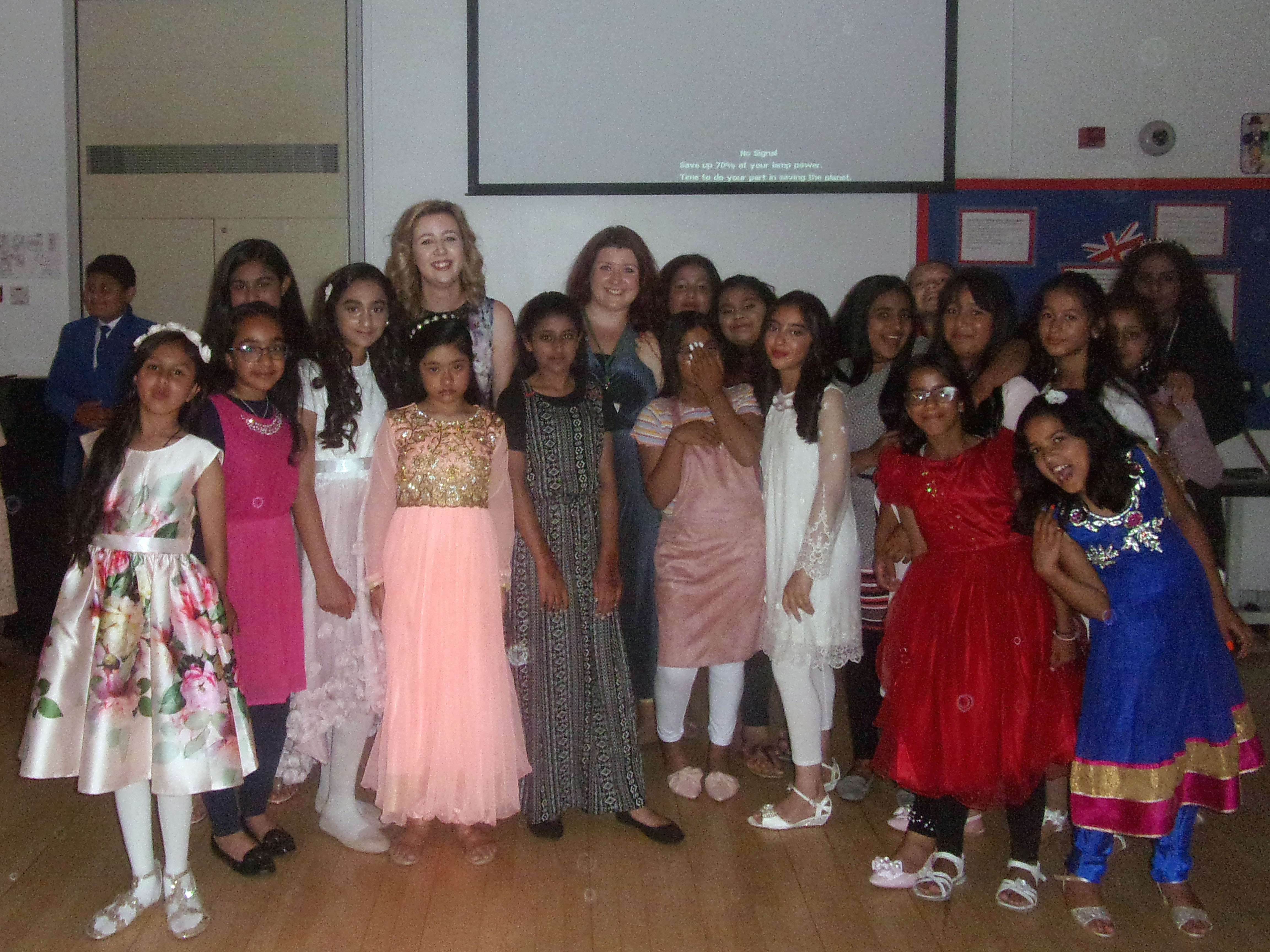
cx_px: 635
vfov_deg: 56.8
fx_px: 881
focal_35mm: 24
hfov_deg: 71.6
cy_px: 476
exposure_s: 1/34
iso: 320
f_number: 3.3
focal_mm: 4.3
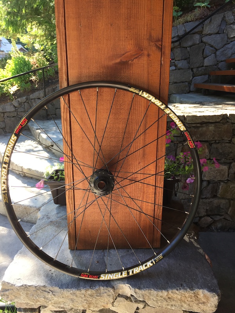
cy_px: 156
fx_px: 262
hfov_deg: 48.2
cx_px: 118
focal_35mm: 29
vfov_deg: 61.7
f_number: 2.2
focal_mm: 4.15
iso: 32
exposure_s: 1/120
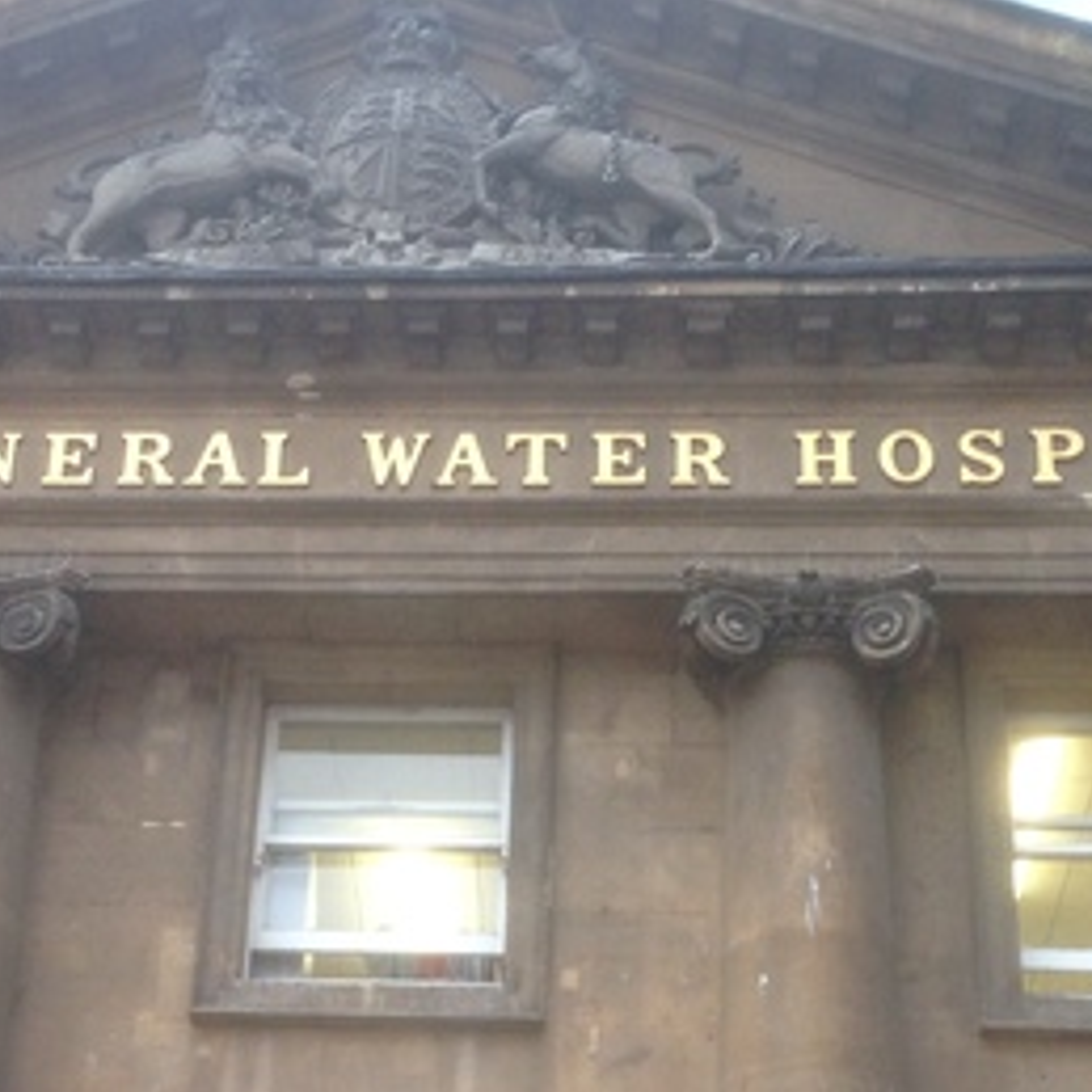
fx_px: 2748
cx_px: 335
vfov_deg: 22.0
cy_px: 940
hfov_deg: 22.4
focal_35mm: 77
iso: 64
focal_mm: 4.12
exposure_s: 1/60
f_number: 2.4
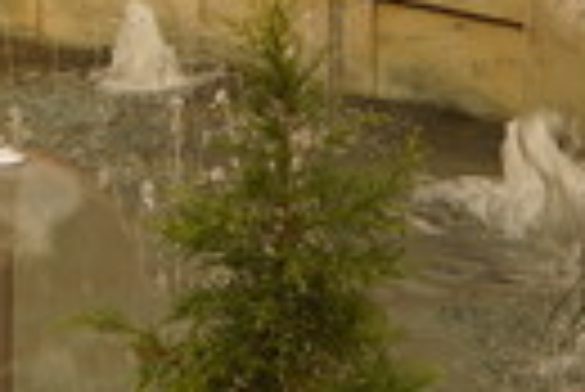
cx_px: -43
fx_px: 2570
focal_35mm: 158
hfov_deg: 12.8
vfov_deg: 8.2
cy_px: -424
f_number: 5
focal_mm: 21
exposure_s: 1/100
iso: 100
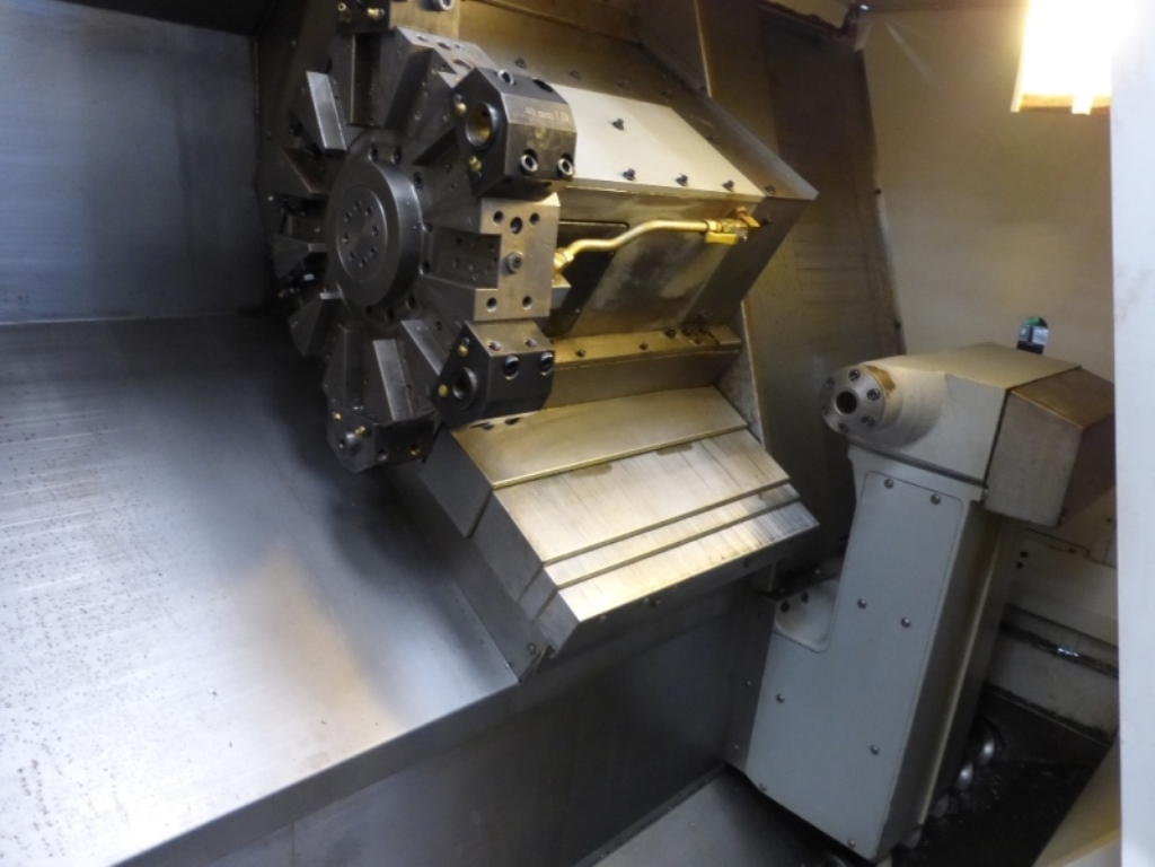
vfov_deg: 54.9
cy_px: 434
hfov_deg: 69.4
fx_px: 834
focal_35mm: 25
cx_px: 578
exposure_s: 1/10
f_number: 3.3
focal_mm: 4.3
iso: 400
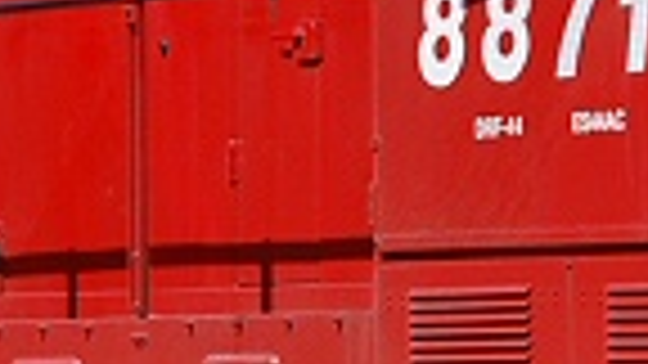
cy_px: 333
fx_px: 5739
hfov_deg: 6.5
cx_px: 459
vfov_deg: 3.6
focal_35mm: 334
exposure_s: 1/320
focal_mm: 34
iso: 100
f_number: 6.3
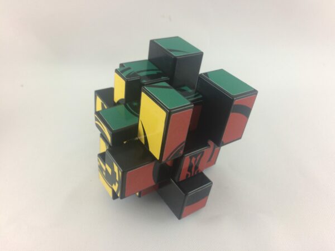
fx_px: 281
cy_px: 126
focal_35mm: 29
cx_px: 168
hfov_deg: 61.7
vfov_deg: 48.2
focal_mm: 4.15
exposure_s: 1/30
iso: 40
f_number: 2.2
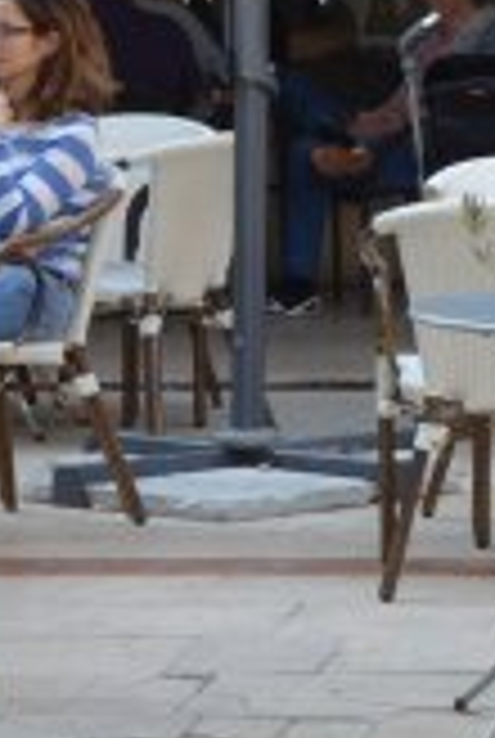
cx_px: 1112
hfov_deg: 5.6
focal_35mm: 238
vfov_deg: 8.6
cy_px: 122
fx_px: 4882
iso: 200
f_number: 8
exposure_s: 1/60
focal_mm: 29
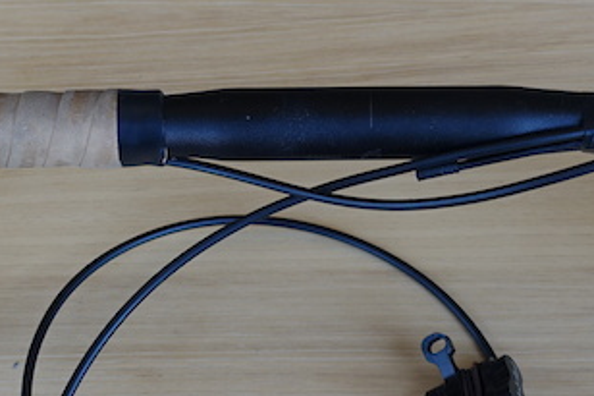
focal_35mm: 122
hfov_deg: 16.8
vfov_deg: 11.1
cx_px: 353
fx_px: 2012
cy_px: 416
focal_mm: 17.06
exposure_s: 1/60
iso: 125
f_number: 2.8
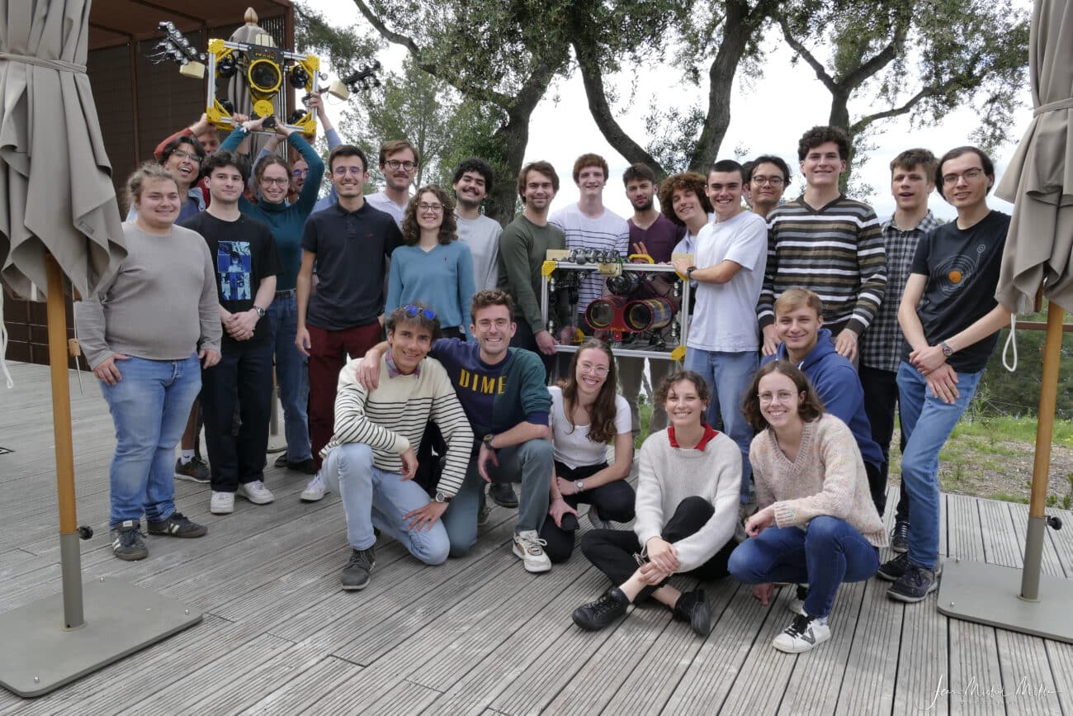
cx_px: 536
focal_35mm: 25
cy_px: 358
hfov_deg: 71.5
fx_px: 745
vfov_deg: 51.3
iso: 125
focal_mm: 9.12
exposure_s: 1/100
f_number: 8
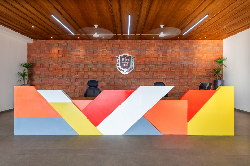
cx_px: 125
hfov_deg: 86.9
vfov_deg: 64.5
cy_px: 83
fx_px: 132
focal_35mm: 19
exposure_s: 1/8
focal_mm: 19
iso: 100
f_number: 11
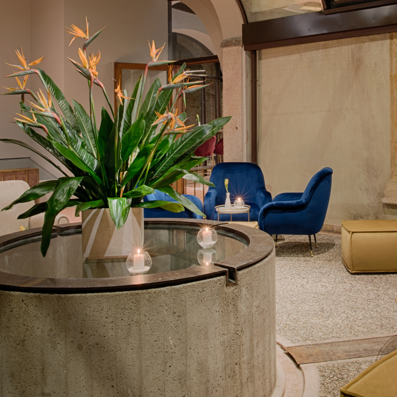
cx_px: 273
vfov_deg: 38.5
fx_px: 558
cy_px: 117
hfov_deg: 38.6
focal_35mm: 43
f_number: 11
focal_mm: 20
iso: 80
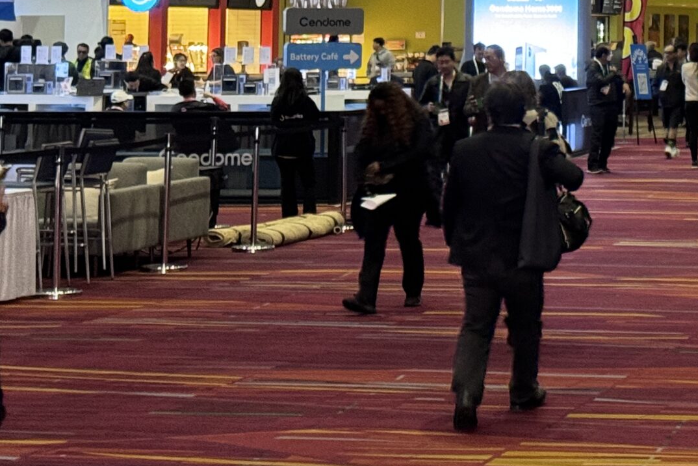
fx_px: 2307
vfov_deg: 11.3
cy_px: -103
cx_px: 810
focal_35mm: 119
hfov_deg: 16.6
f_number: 1.78
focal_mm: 6.86
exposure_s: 1/40
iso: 320
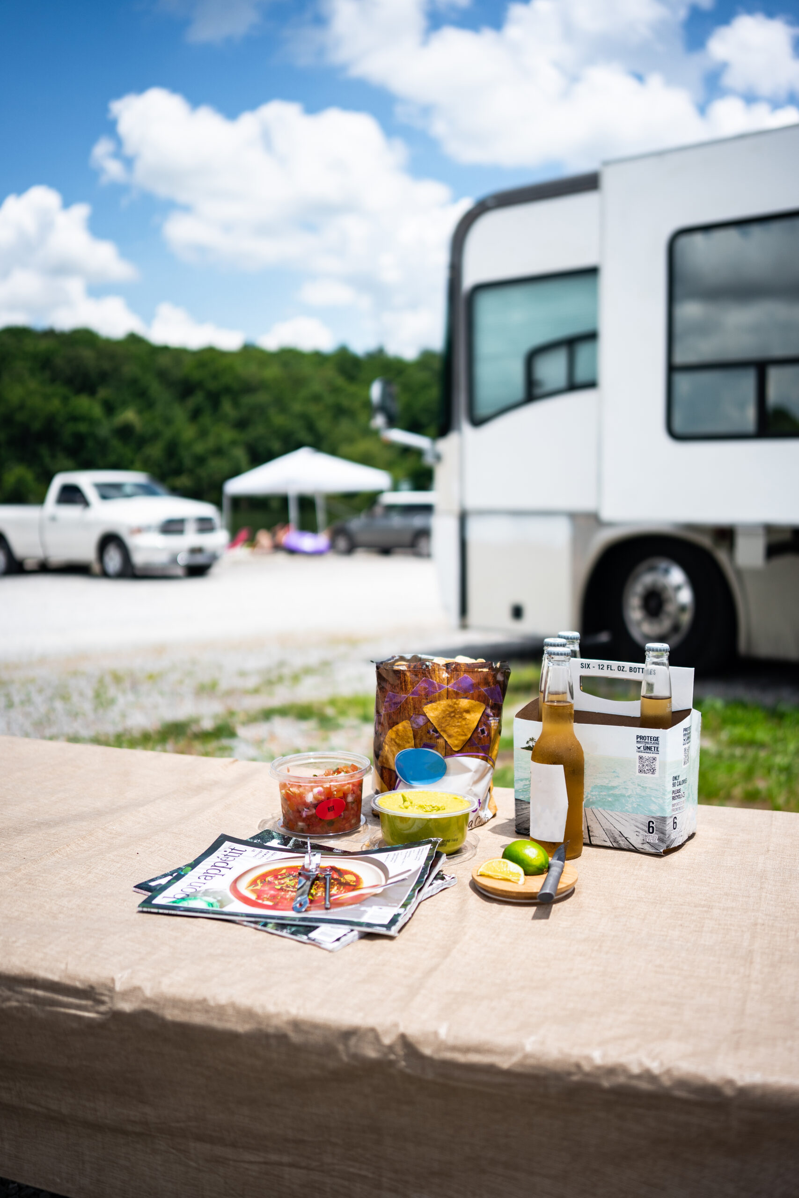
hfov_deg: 37.9
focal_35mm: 35
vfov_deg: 54.4
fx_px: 1165
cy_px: 599
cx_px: 400
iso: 50
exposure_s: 1/2500
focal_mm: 35
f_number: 2
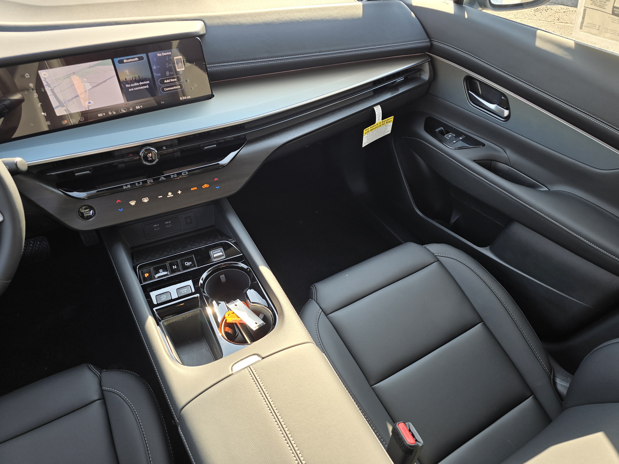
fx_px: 411
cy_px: 232
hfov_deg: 73.9
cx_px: 310
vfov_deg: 58.9
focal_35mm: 23
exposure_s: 1/180
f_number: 1.7
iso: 50
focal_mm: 6.3
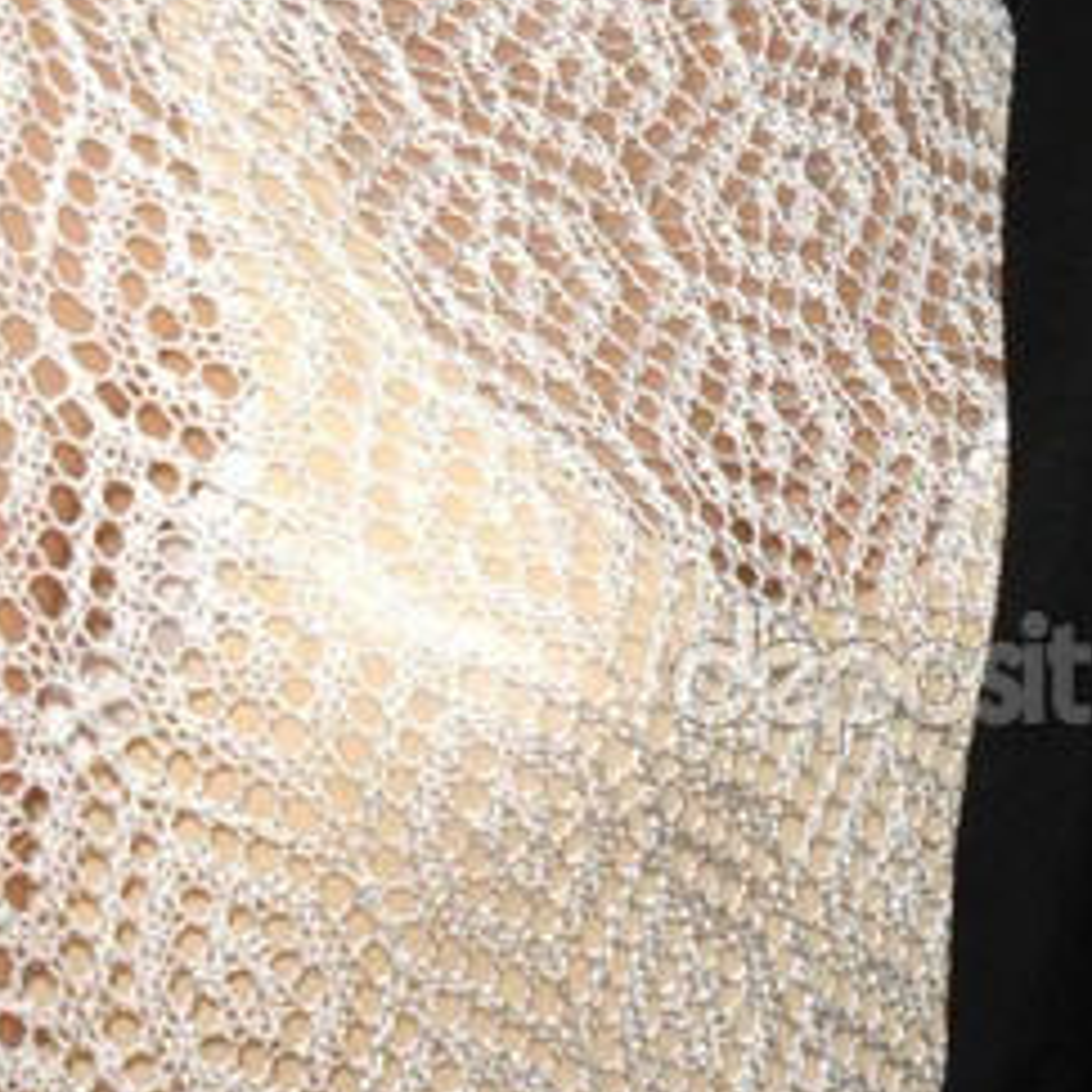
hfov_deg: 9.5
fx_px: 6496
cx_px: 1083
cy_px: -218
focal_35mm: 182
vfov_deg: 9.5
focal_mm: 34
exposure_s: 1/60
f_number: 5.6
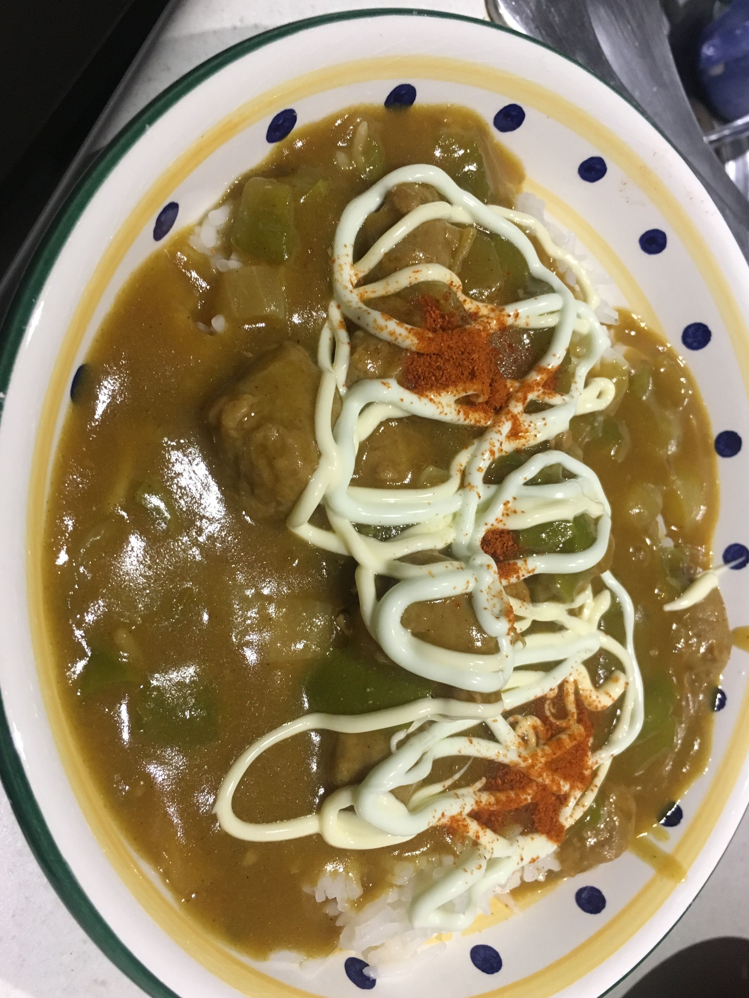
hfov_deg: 46.8
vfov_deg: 60.0
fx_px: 866
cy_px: 515
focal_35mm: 30
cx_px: 370
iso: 200
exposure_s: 1/20
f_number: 2.2
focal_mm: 4.15
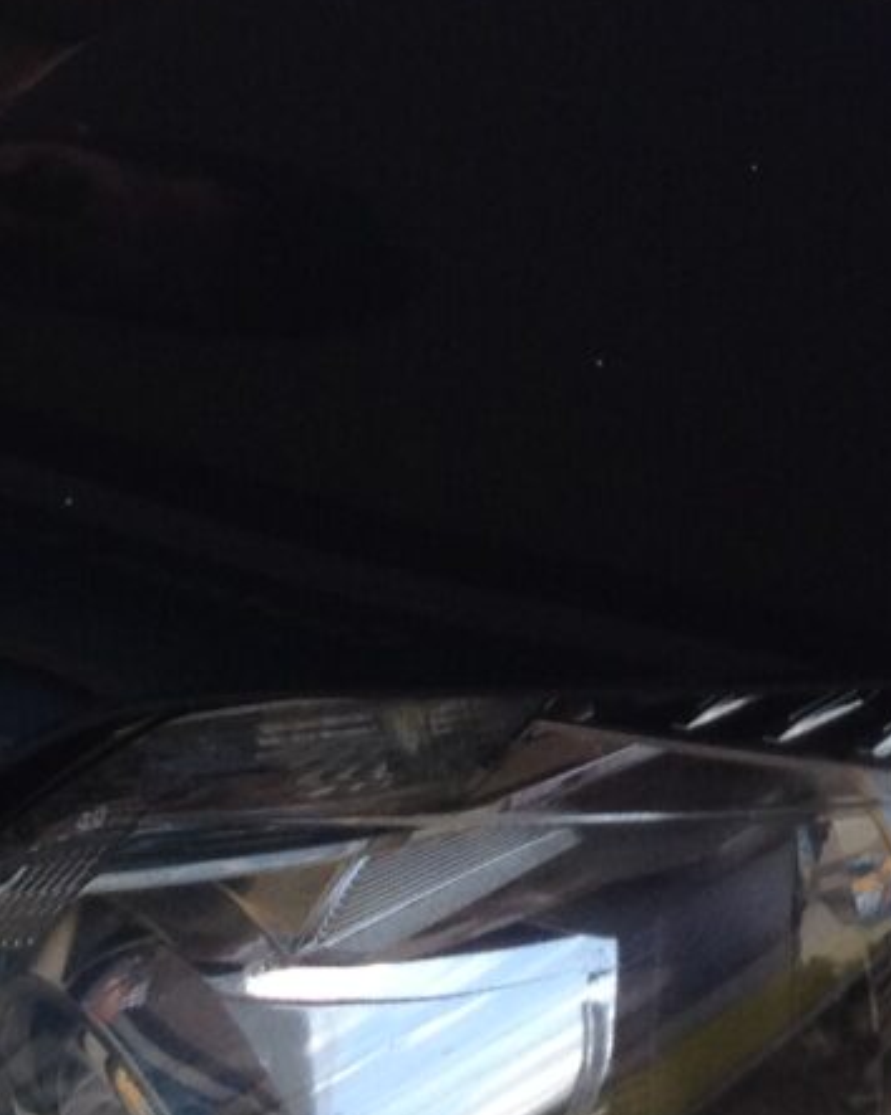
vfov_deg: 12.0
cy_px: -196
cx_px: 1085
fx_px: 5212
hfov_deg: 9.6
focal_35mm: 158
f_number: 2.4
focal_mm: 4.28
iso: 64
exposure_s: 1/620
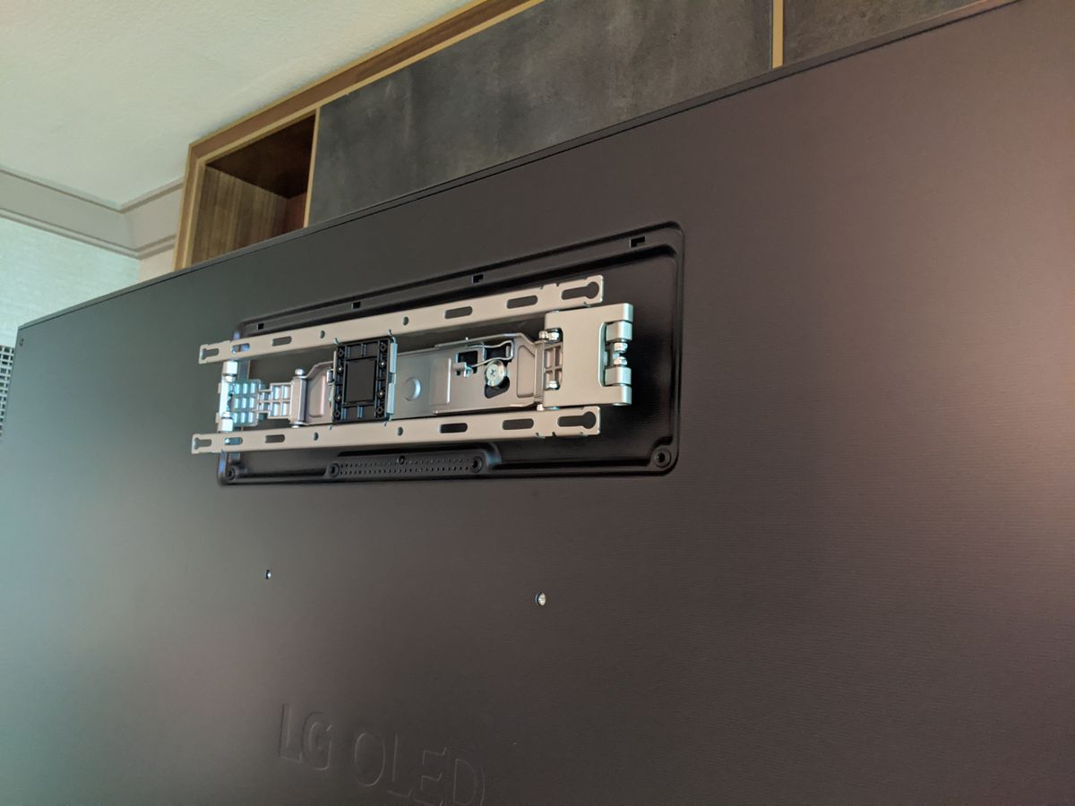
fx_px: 838
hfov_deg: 65.3
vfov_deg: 51.4
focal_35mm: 27
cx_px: 538
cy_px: 403
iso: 877
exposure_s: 1/15
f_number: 1.8
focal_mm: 4.44
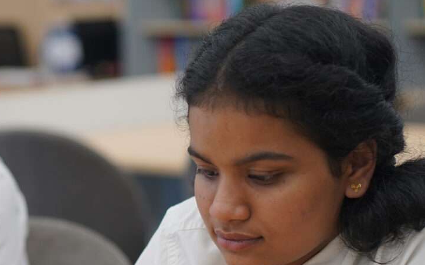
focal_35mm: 126
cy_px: 197
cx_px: 57
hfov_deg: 16.4
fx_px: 1459
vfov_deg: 10.4
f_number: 1.6
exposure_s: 1/400
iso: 250
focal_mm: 35
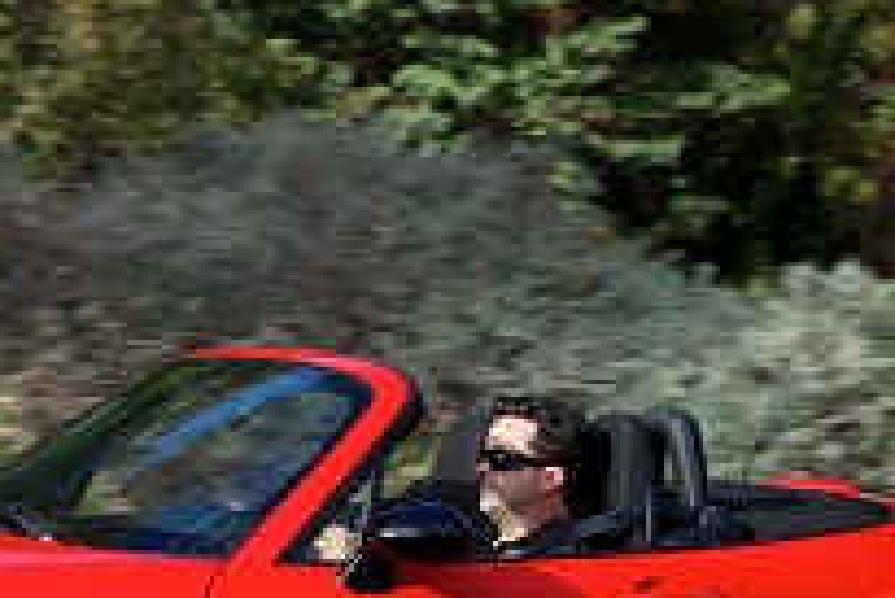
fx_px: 3757
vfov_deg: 9.0
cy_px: 605
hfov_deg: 13.5
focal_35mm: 151
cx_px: 205
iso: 320
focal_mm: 62
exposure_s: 1/160
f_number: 13
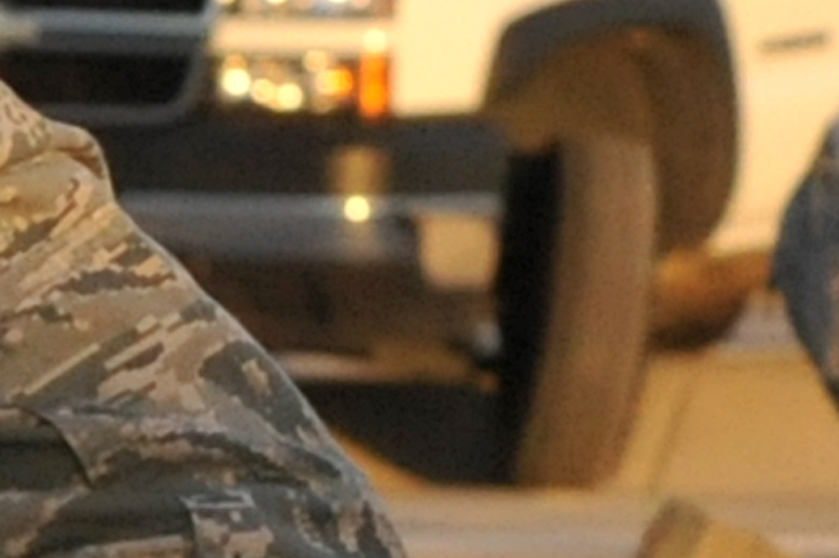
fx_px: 8662
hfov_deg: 5.5
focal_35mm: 372
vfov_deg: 3.7
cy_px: 1073
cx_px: -269
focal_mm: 48
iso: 2000
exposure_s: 1/2500
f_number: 5.6
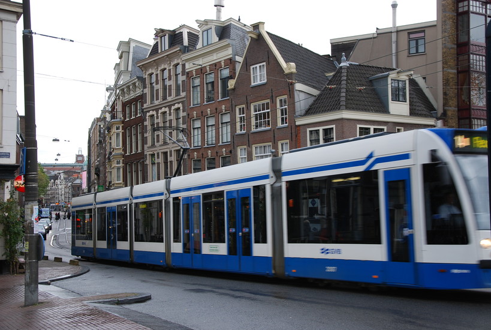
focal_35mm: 48
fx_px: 656
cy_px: 165
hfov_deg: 41.0
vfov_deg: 28.2
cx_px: 246
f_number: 5
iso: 200
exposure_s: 1/60
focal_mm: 32
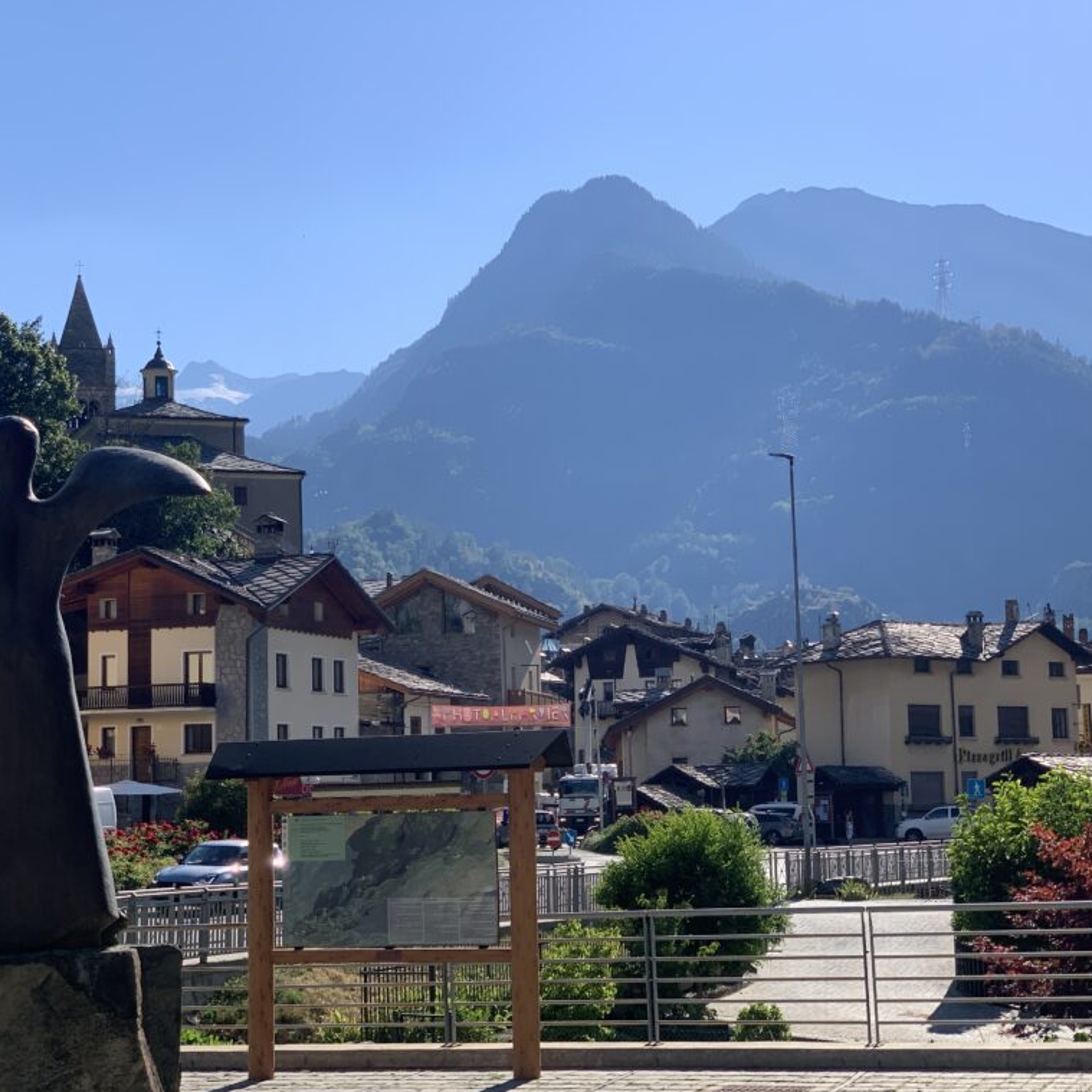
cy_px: 548
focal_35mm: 62
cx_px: 501
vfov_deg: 27.7
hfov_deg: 27.7
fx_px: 2213
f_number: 2.4
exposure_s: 1/1199
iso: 16
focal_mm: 6
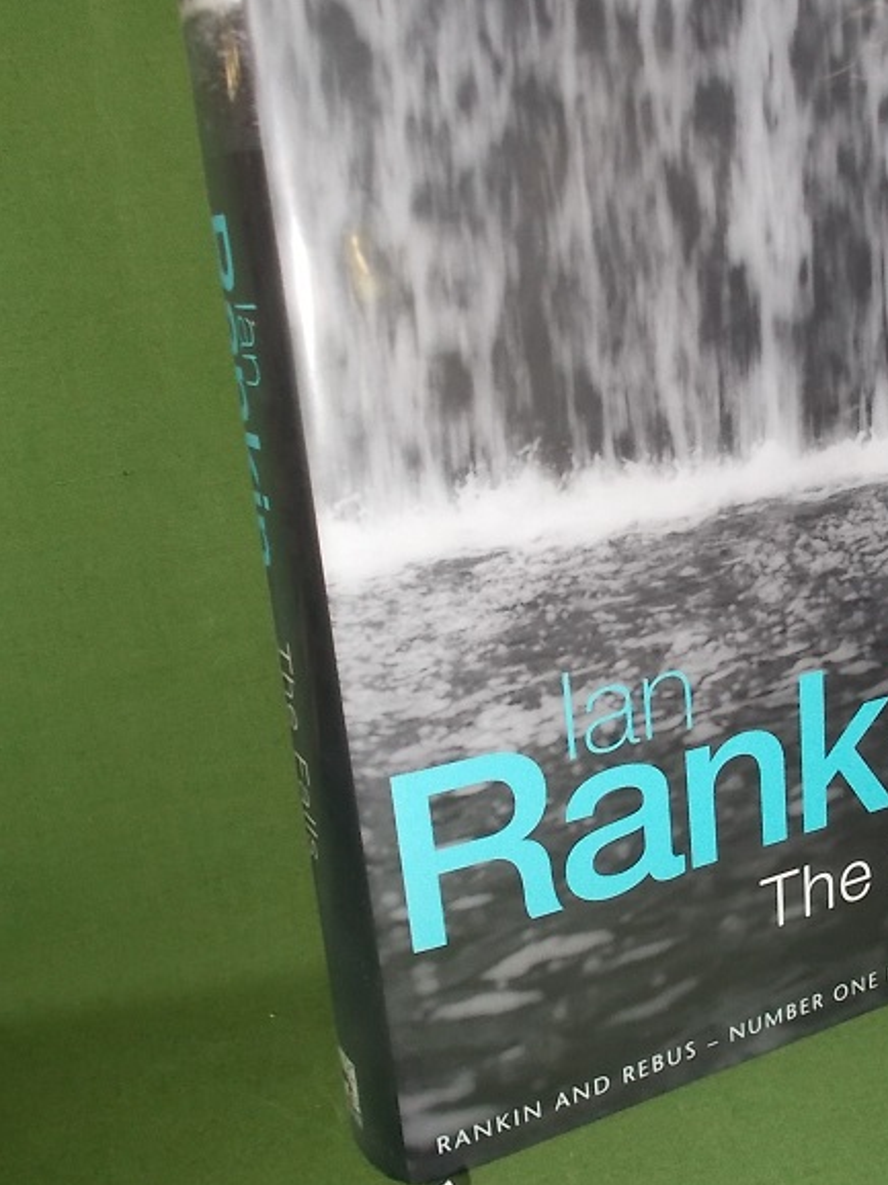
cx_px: 613
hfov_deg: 39.0
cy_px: 584
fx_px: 1232
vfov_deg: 51.4
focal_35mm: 36
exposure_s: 1/25
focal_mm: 4.6
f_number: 3.2
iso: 200
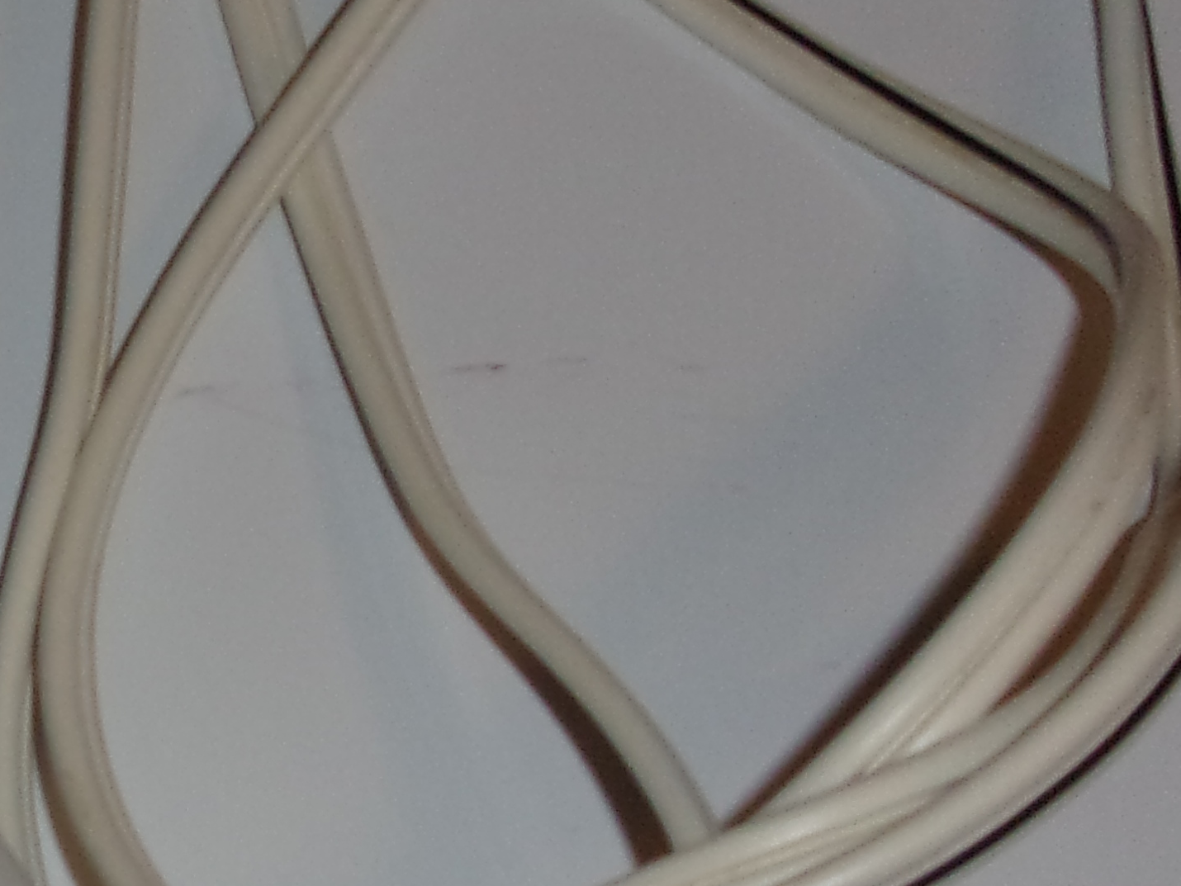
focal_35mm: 116
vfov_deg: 12.7
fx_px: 3958
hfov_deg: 15.9
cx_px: -431
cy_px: 651
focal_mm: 6.4
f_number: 4.5
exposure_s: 1/34
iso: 125
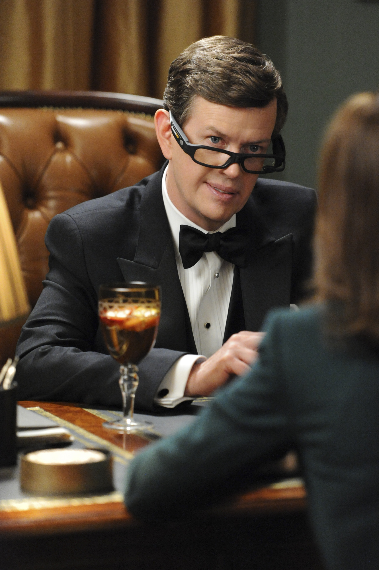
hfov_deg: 9.5
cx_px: 190
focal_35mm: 145
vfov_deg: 14.2
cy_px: 285
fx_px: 2292
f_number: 2.8
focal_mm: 145
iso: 6400
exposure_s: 1/80
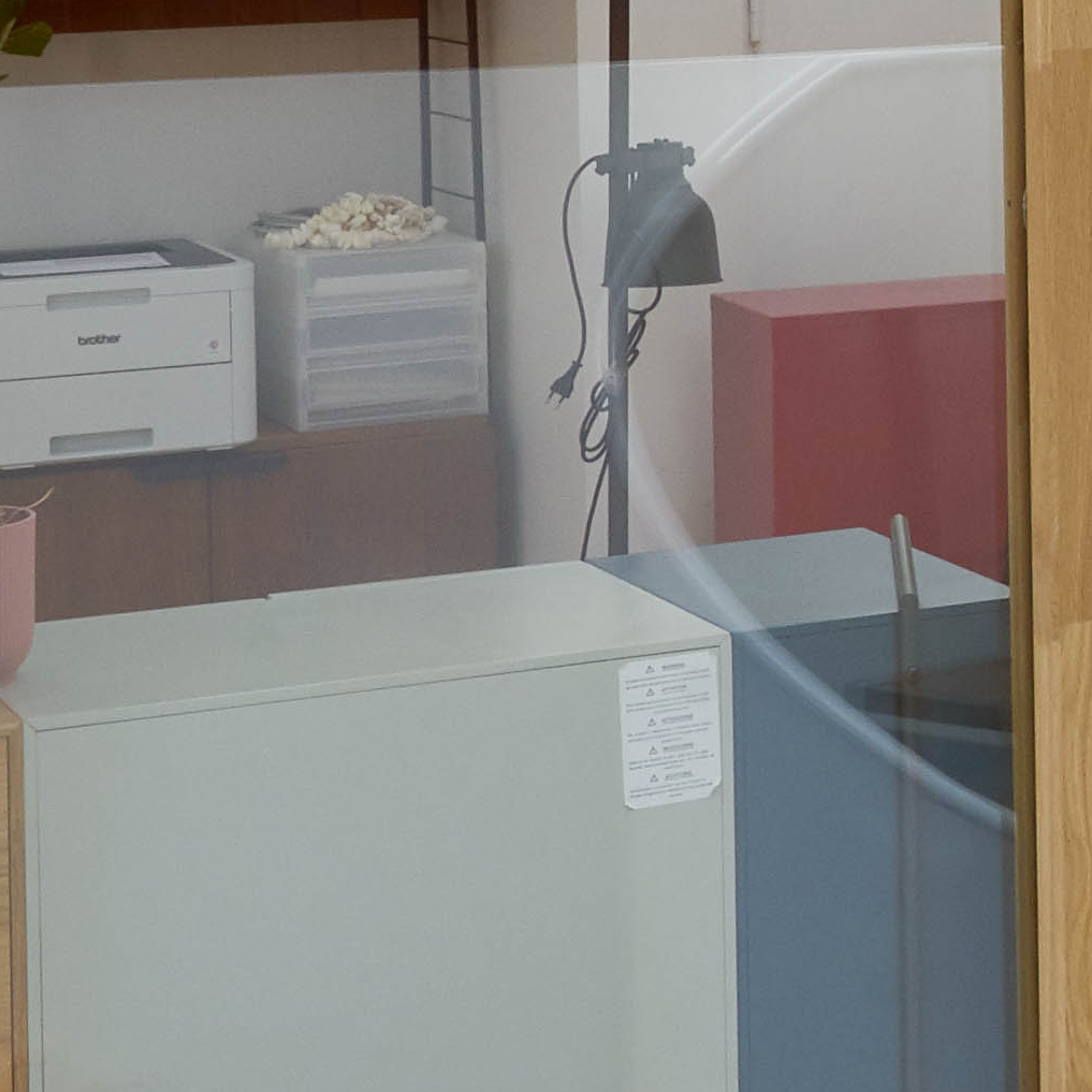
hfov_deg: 12.8
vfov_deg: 13.9
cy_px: -117
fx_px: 4390
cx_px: 1996
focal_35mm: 123
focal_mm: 20
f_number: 13
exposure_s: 1/80
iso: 100
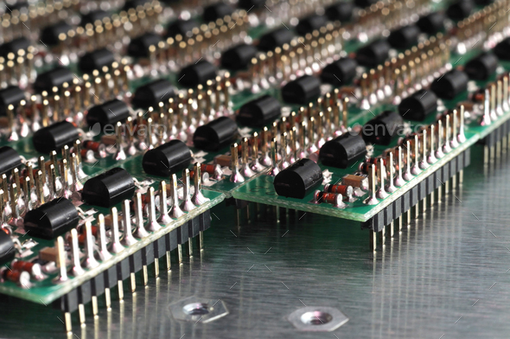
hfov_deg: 27.0
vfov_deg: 18.1
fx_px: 1061
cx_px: 255
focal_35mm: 75
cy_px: 170
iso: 200
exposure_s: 1/160
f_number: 16
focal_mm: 50
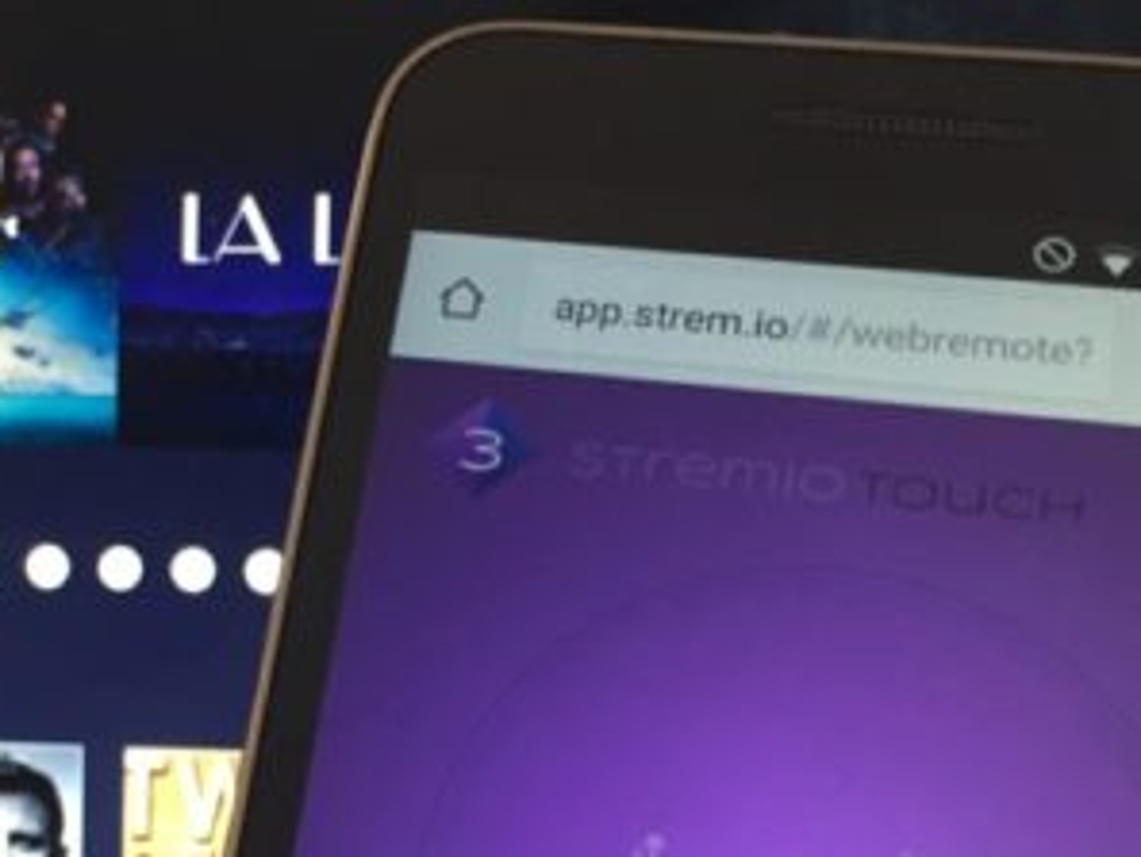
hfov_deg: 25.5
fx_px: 2473
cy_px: 642
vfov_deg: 19.5
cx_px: 219
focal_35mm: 75
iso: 125
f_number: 2.2
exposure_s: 1/33
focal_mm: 4.15
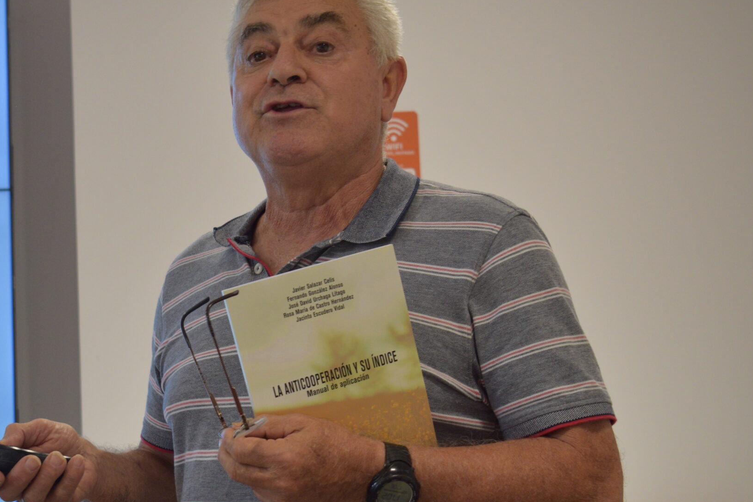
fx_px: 1778
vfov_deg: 16.1
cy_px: 279
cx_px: 188
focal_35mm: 85
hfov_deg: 23.7
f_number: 5
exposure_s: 1/100
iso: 400
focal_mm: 36
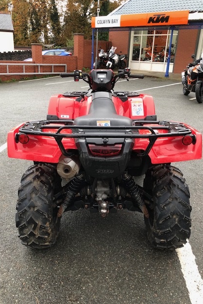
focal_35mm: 30
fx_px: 254
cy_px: 150
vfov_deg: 61.9
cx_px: 97
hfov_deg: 43.6
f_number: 1.8
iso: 32
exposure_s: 1/33
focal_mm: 4
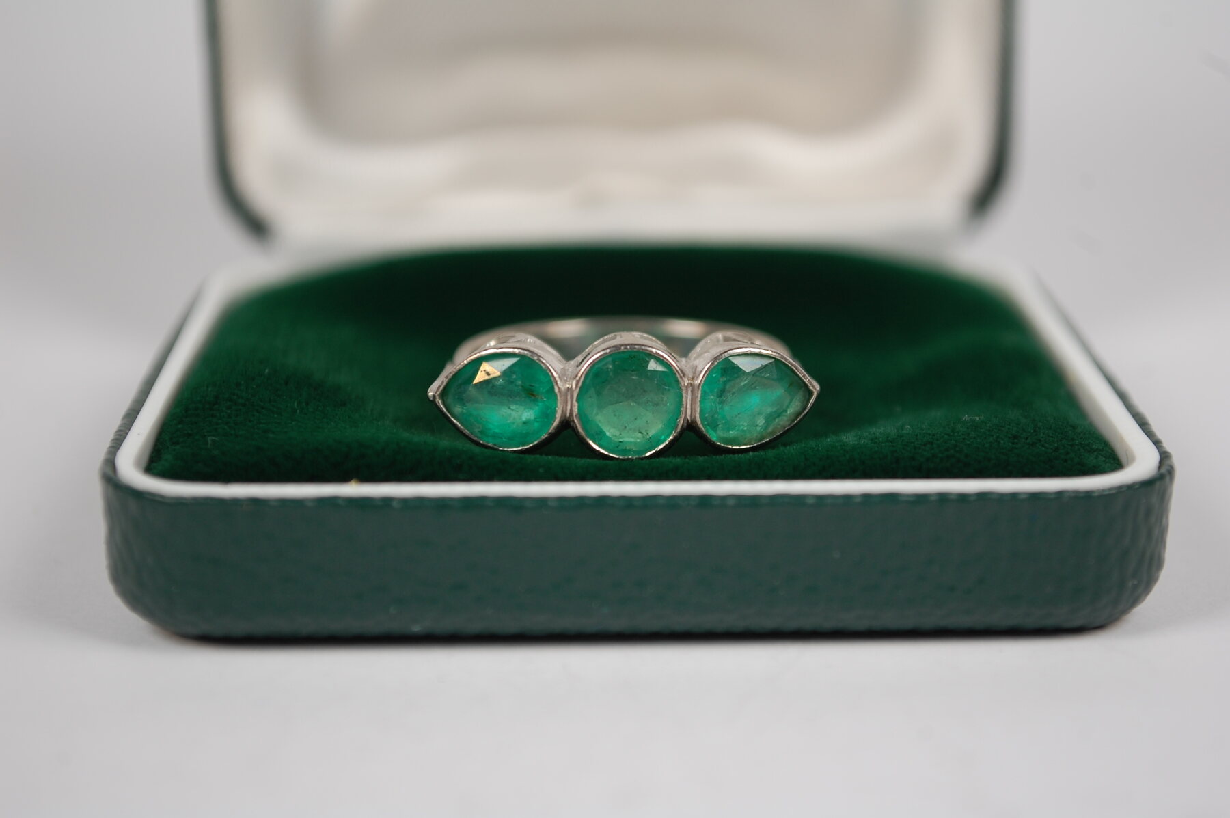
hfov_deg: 24.6
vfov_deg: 16.5
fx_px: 2816
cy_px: 409
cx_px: 615
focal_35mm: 82
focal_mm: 55
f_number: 5.6
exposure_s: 1/125
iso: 200
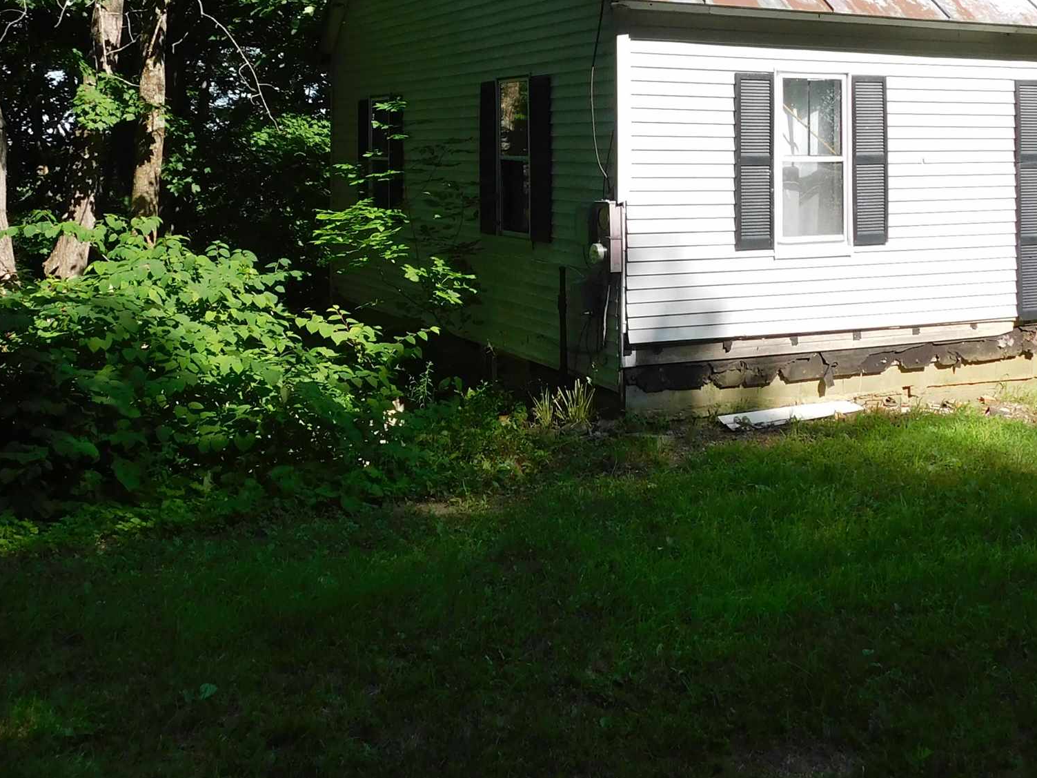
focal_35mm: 47
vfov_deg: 30.1
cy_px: 142
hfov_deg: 40.4
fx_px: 1408
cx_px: 548
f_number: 3
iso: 125
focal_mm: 4
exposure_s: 1/800
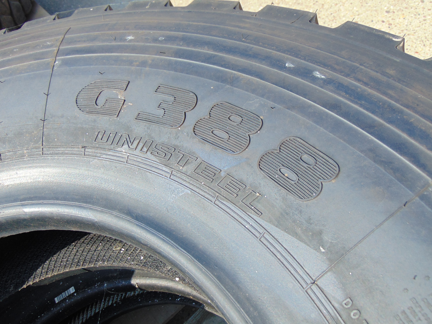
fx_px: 374
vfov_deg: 46.8
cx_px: 216
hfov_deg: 60.0
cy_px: 162
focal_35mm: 30
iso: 80
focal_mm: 5.4
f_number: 3.1
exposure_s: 1/500
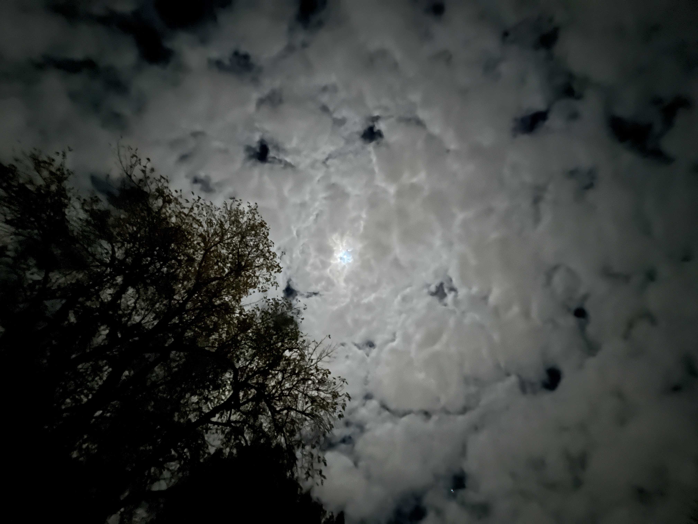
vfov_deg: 89.9
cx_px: 349
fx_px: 262
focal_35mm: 13
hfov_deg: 106.2
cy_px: 262
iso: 2500
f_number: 1.8
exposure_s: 1/4
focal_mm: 1.57
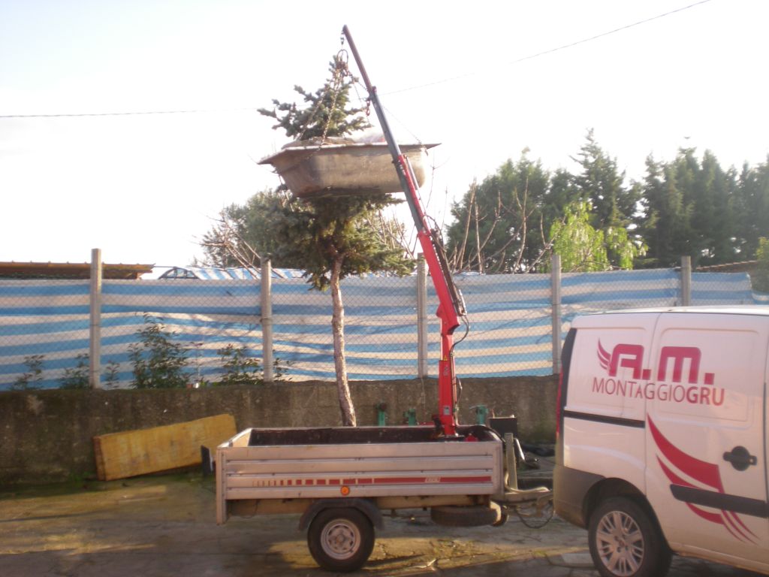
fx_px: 977
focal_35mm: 44
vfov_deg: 32.9
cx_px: 384
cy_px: 288
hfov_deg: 42.9
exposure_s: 1/150
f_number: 3.5
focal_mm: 7.4
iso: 50
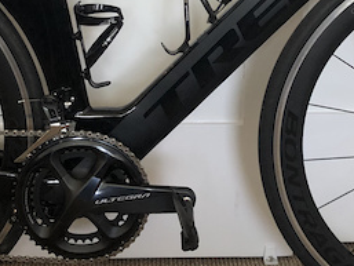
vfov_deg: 16.6
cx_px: 157
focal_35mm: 87
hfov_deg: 22.5
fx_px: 890
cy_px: -14
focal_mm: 4
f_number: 1.8
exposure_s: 1/30
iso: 20
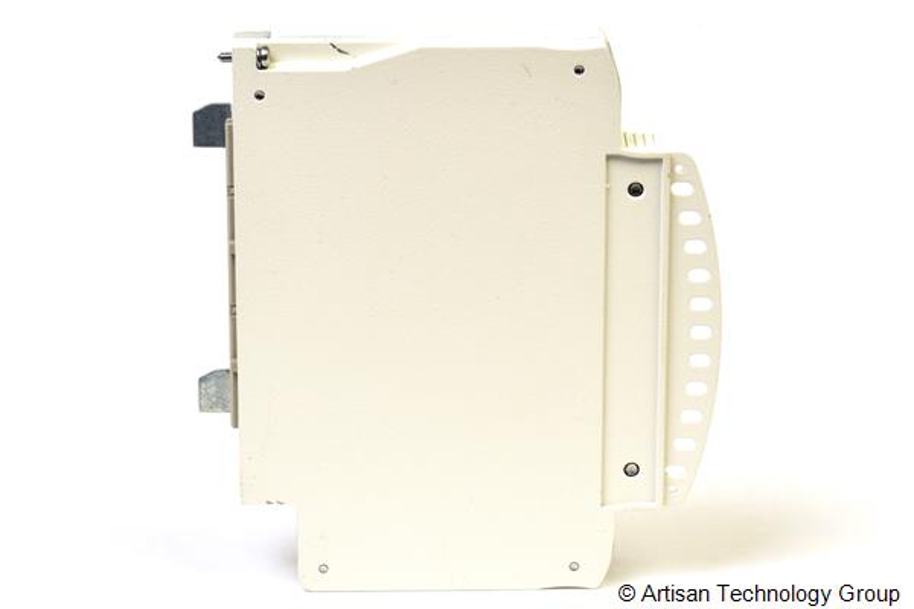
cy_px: 304
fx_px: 2094
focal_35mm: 82
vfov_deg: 16.6
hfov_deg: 24.6
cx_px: 457
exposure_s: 1/200
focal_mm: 55
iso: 200
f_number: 13
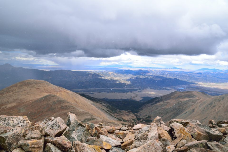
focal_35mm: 27
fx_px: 171
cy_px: 76
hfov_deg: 67.4
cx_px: 114
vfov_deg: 47.9
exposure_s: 1/400
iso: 400
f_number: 11
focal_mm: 18
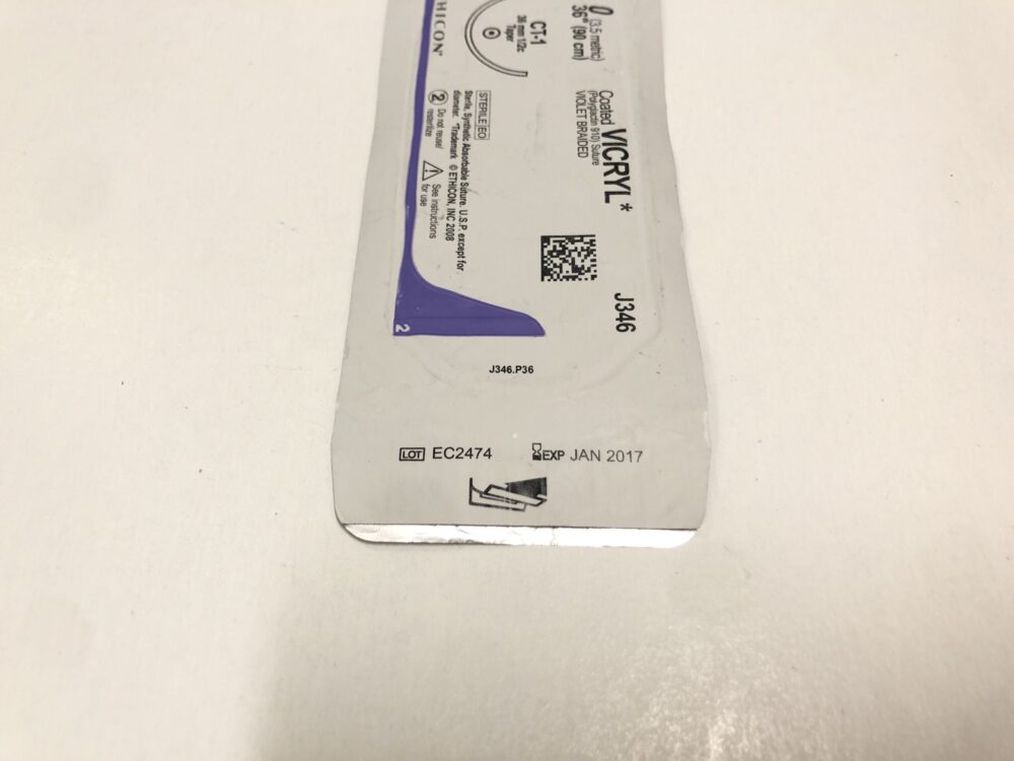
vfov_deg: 49.7
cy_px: 380
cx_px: 507
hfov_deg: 63.4
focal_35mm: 28
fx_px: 820
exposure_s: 1/24
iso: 40
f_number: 1.8
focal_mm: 3.99
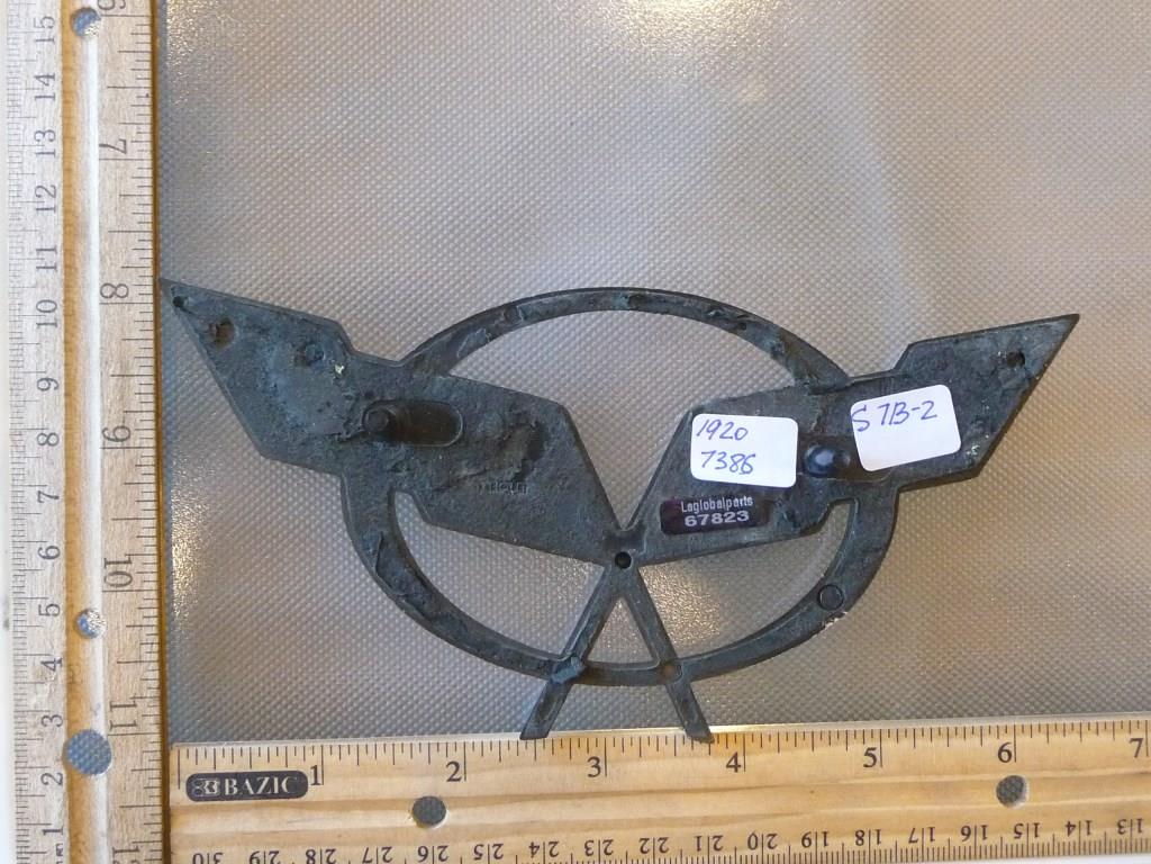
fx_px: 1430
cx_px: 576
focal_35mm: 43
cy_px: 432
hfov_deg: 43.9
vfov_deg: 33.6
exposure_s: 1/30
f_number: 3.5
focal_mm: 5.3
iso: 400
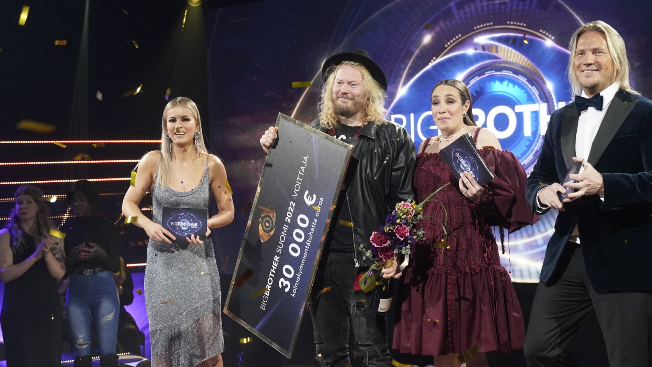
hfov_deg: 34.9
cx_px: 325
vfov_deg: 20.0
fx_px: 1037
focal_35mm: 60
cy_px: 187
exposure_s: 1/200
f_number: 2.8
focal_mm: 38
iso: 2500
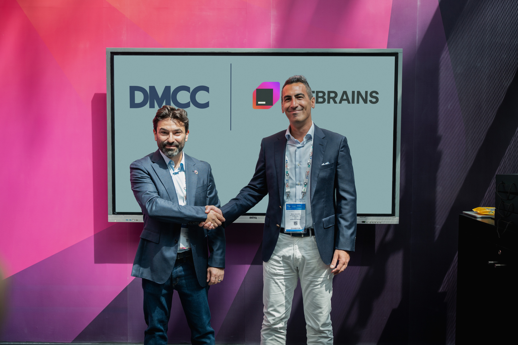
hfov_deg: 48.8
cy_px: 172
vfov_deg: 33.6
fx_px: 571
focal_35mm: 40
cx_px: 259
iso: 250
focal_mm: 39.7
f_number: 3.5
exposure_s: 1/160
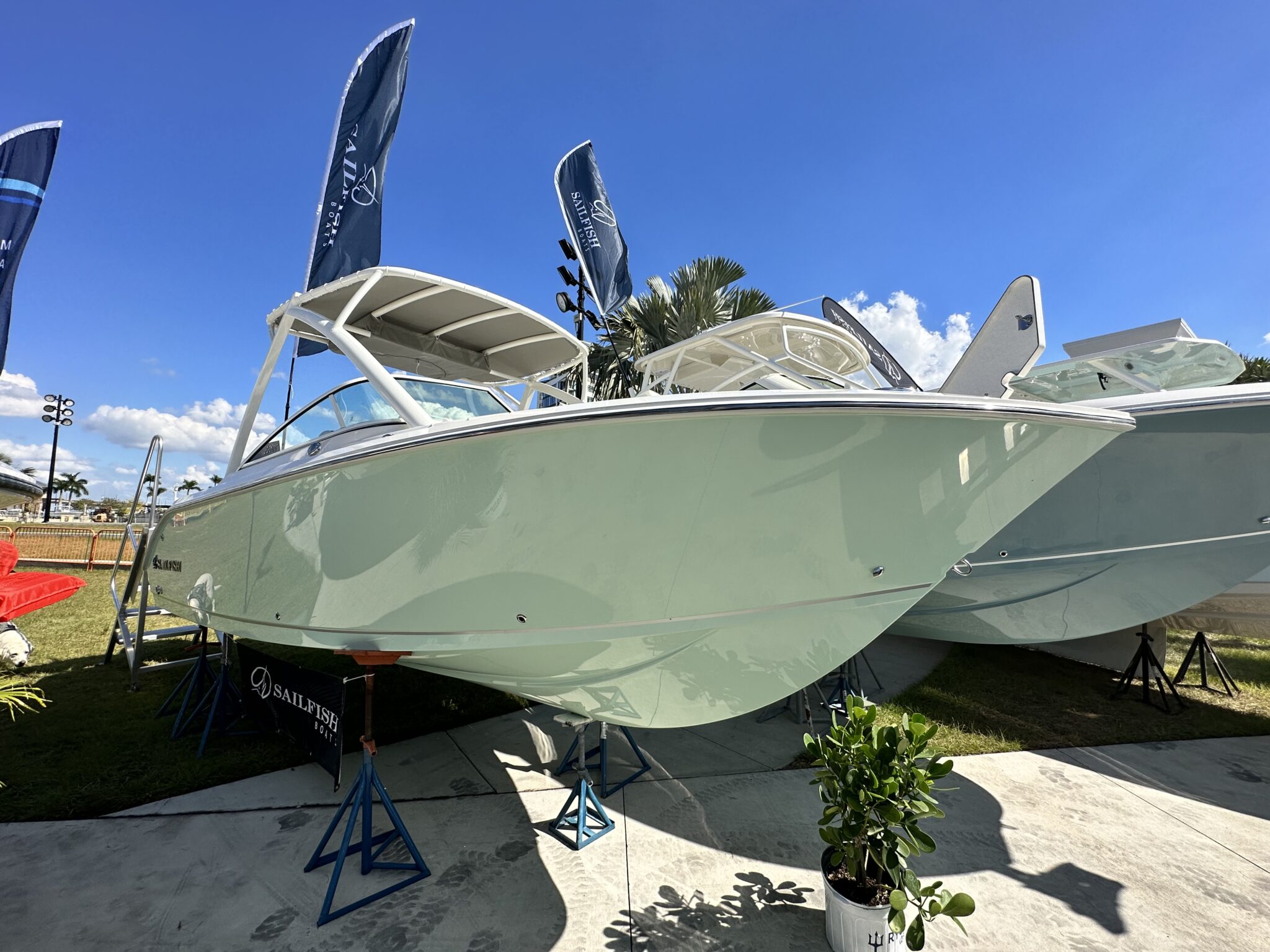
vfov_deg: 85.7
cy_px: 476
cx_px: 635
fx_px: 514
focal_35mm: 14
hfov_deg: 102.1
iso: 50
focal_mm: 2.22
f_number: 2.2
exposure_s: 1/2506
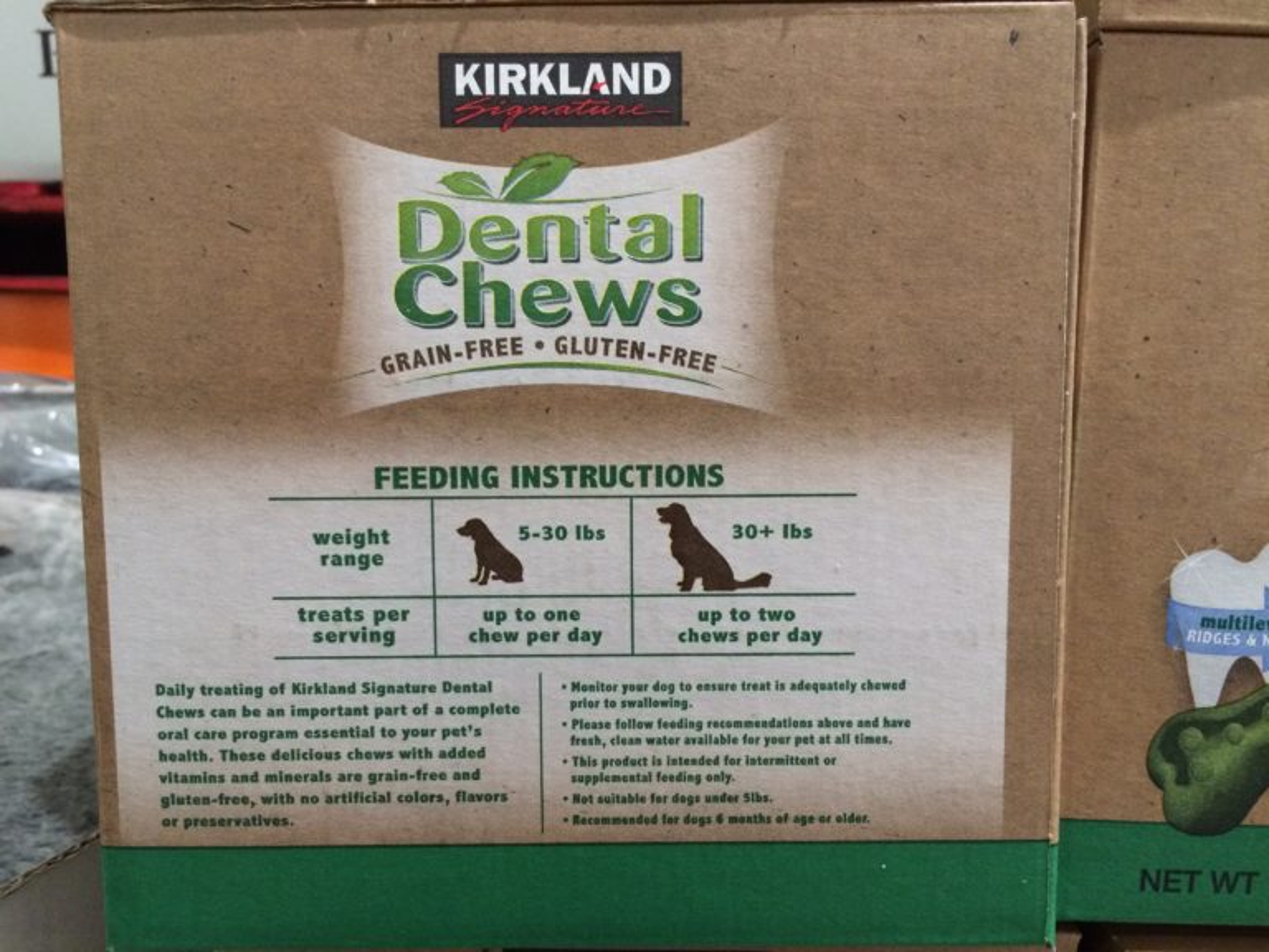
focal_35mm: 29
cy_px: 476
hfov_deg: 61.7
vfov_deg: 48.2
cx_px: 634
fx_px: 1063
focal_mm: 4.15
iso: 250
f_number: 2.2
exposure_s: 1/30
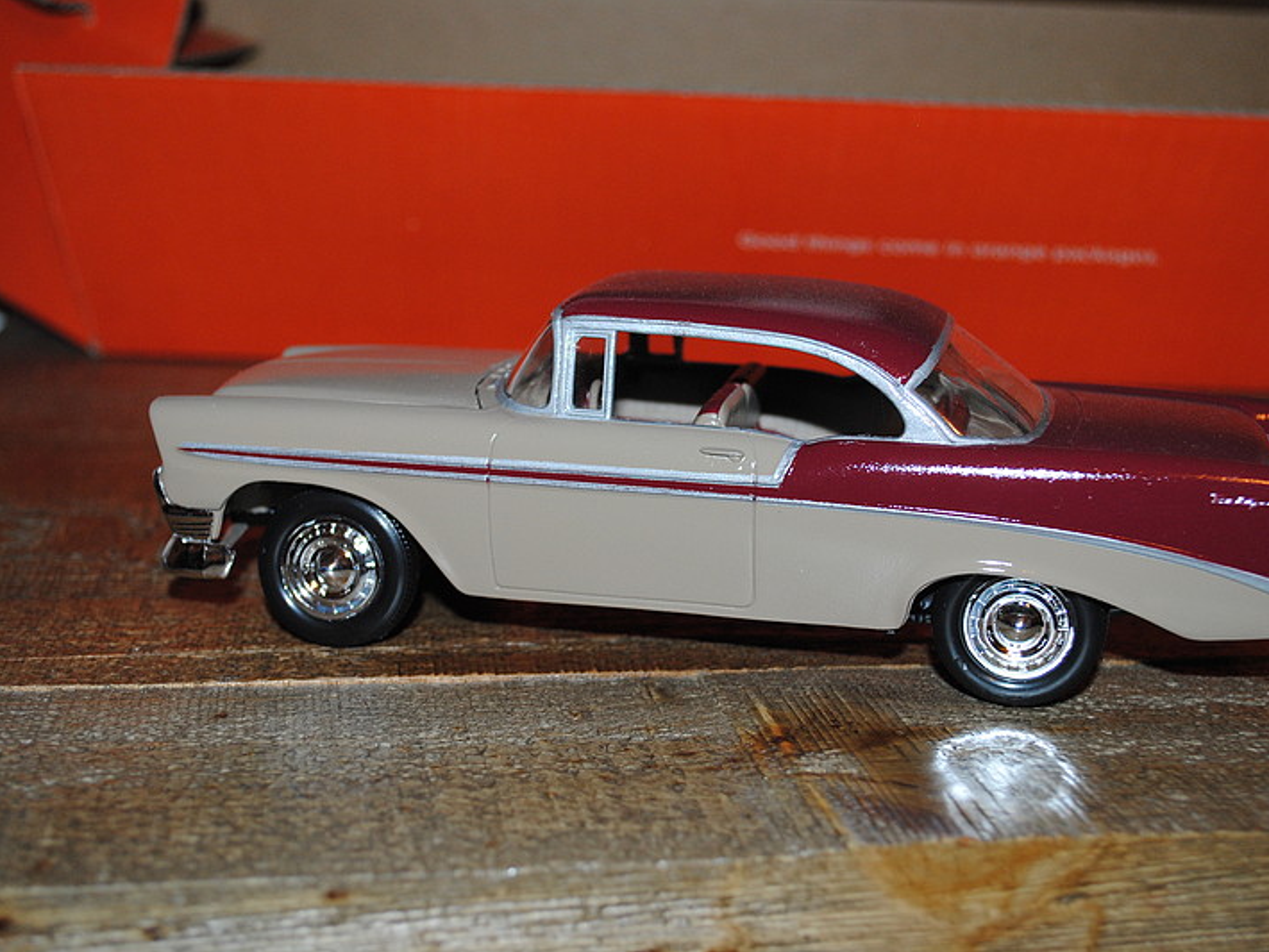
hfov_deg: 36.8
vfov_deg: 28.0
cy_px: 476
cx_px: 682
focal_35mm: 52
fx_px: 1907
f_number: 4.8
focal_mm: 32
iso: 400
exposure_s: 1/60
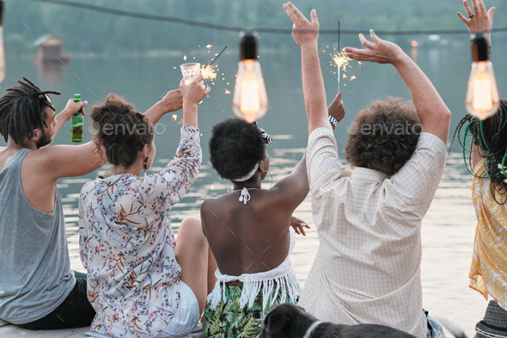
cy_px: 169
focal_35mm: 84
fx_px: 1183
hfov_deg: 24.2
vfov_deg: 16.3
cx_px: 254
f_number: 2.8
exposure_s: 1/250
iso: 800
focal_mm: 56
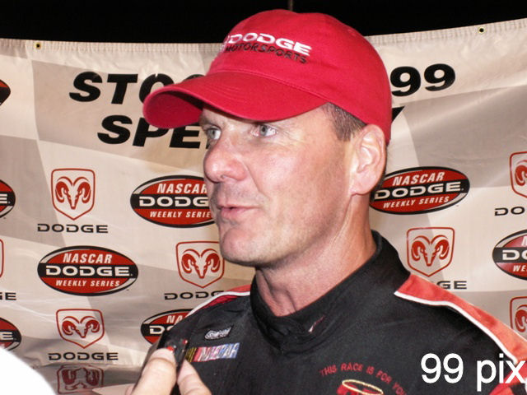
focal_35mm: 62
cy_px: 198
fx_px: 944
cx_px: 264
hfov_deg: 31.2
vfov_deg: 23.7
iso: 160
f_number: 3.2
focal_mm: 10.28
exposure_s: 1/40
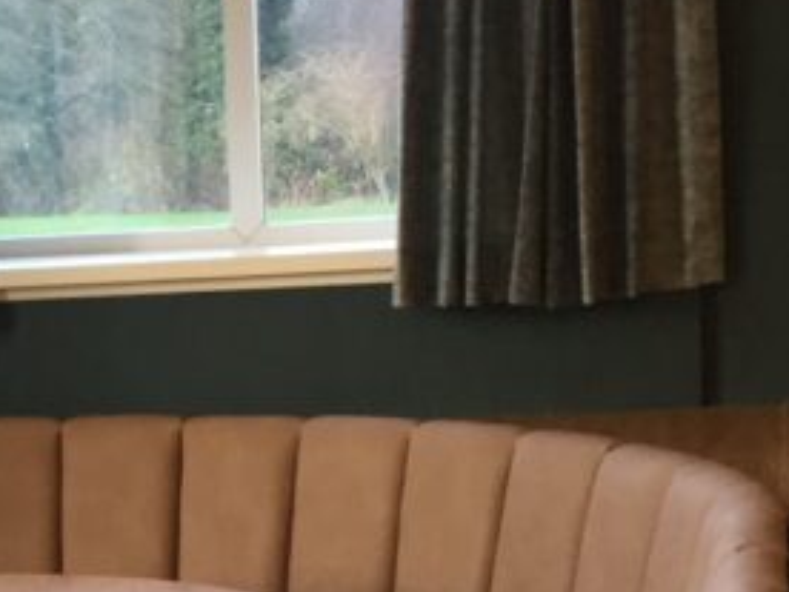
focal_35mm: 115
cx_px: -60
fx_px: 2621
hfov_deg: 16.6
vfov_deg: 12.7
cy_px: 646
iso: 50
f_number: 2.4
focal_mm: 3.3
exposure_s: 1/30
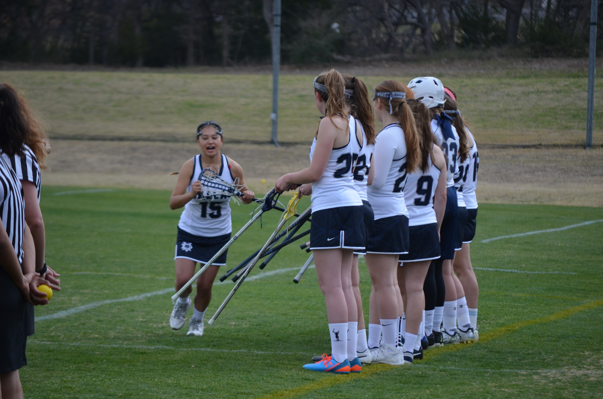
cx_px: 302
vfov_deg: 5.5
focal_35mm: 248
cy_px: 200
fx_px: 4137
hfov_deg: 8.3
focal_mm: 165
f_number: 5.6
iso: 400
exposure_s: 1/1250
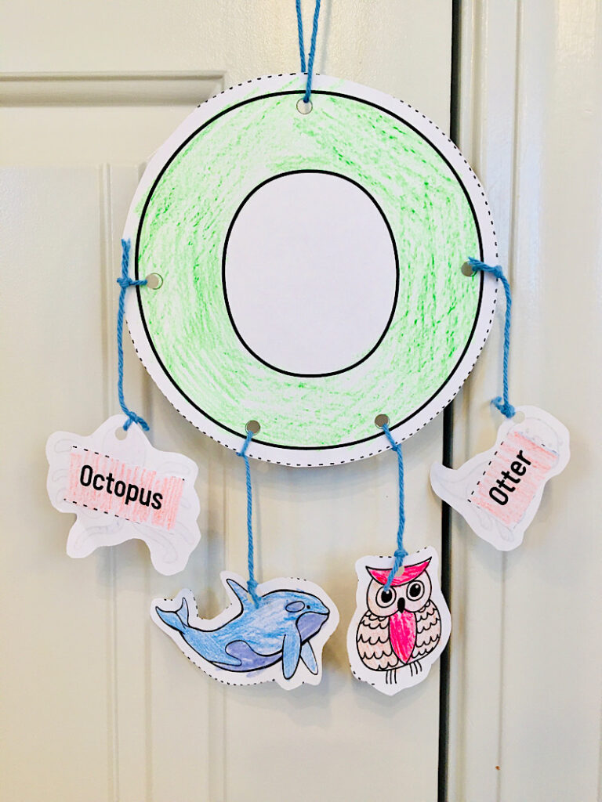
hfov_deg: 48.2
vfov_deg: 61.7
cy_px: 401
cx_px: 301
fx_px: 672
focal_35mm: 29
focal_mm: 4.15
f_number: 2.2
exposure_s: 1/30
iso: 40
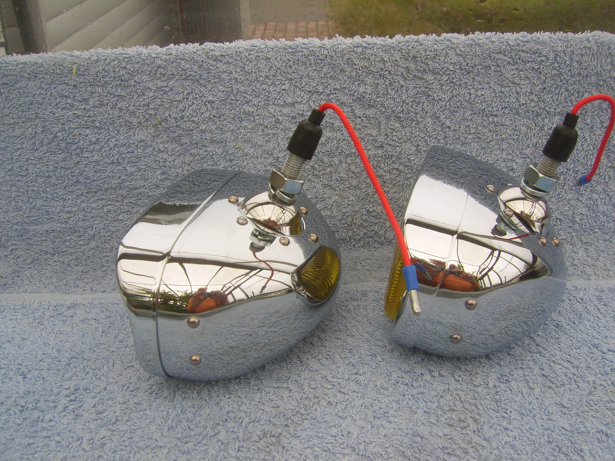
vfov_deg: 37.7
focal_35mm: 38
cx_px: 308
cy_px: 230
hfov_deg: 49.0
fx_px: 675
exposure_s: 1/80
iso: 50
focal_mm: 7.8
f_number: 5.7
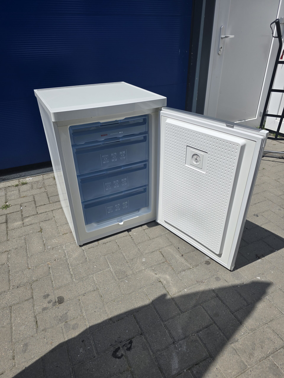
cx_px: 142
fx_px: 252
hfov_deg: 58.9
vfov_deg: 73.9
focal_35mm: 23
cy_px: 189
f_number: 1.7
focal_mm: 6.3
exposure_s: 1/1290
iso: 12
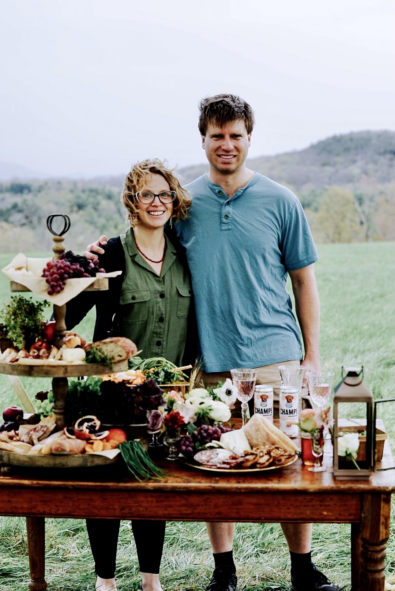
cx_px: 198
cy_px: 296
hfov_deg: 19.5
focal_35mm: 70
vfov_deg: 28.8
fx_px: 1150
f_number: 4.5
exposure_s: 1/80
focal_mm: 70
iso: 100
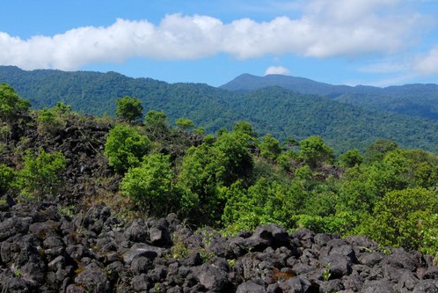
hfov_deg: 41.7
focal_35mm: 47
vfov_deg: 28.7
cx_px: 182
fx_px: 572
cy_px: 124
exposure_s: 1/3200
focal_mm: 24
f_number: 5.6
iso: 500
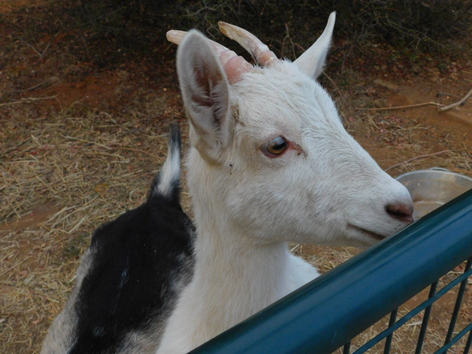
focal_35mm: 36
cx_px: 236
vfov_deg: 39.7
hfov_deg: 51.4
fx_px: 491
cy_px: 177
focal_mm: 6.3
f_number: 3.5
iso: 400
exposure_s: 1/500
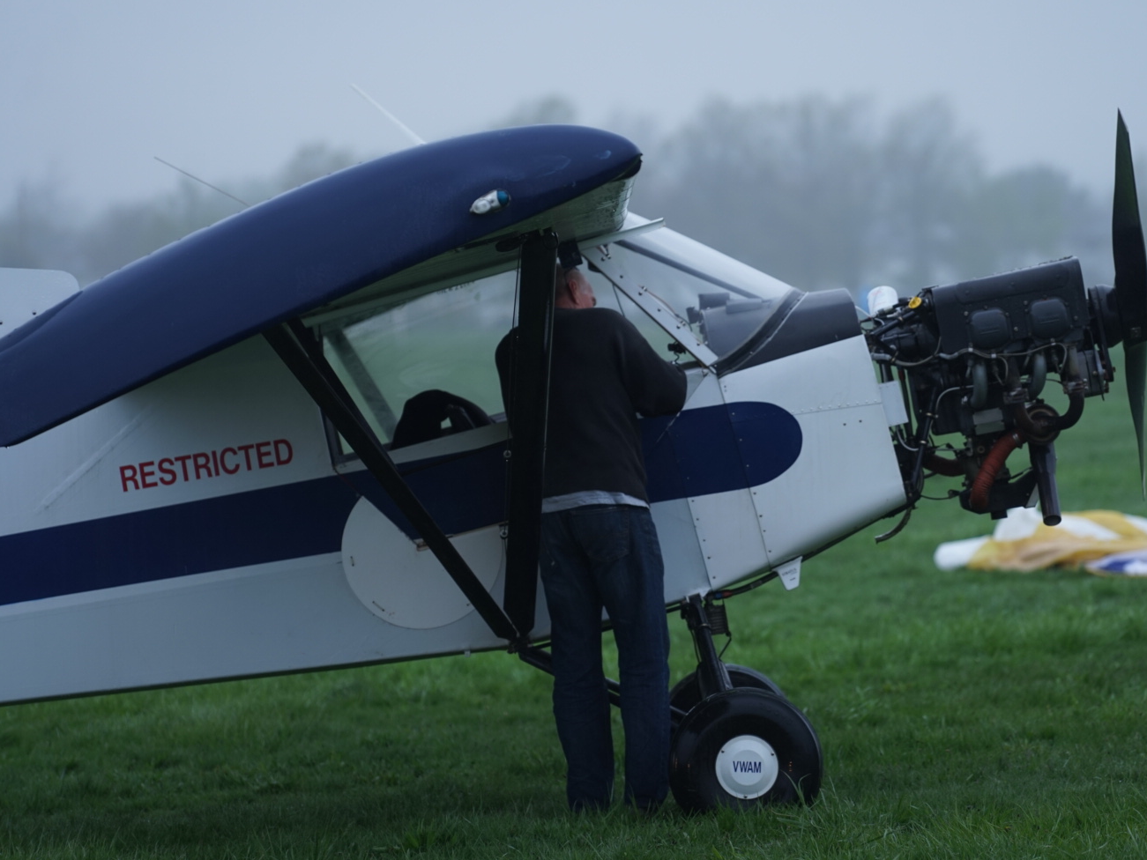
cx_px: 675
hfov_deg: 8.3
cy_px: 396
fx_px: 7920
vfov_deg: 6.2
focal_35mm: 239
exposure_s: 1/160
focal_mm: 200
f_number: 4
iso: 200
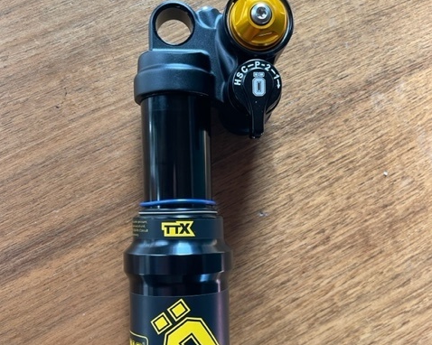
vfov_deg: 42.9
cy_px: 222
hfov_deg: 52.9
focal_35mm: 34
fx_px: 435
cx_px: 216
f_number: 1.6
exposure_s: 1/83
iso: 125
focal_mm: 4.2
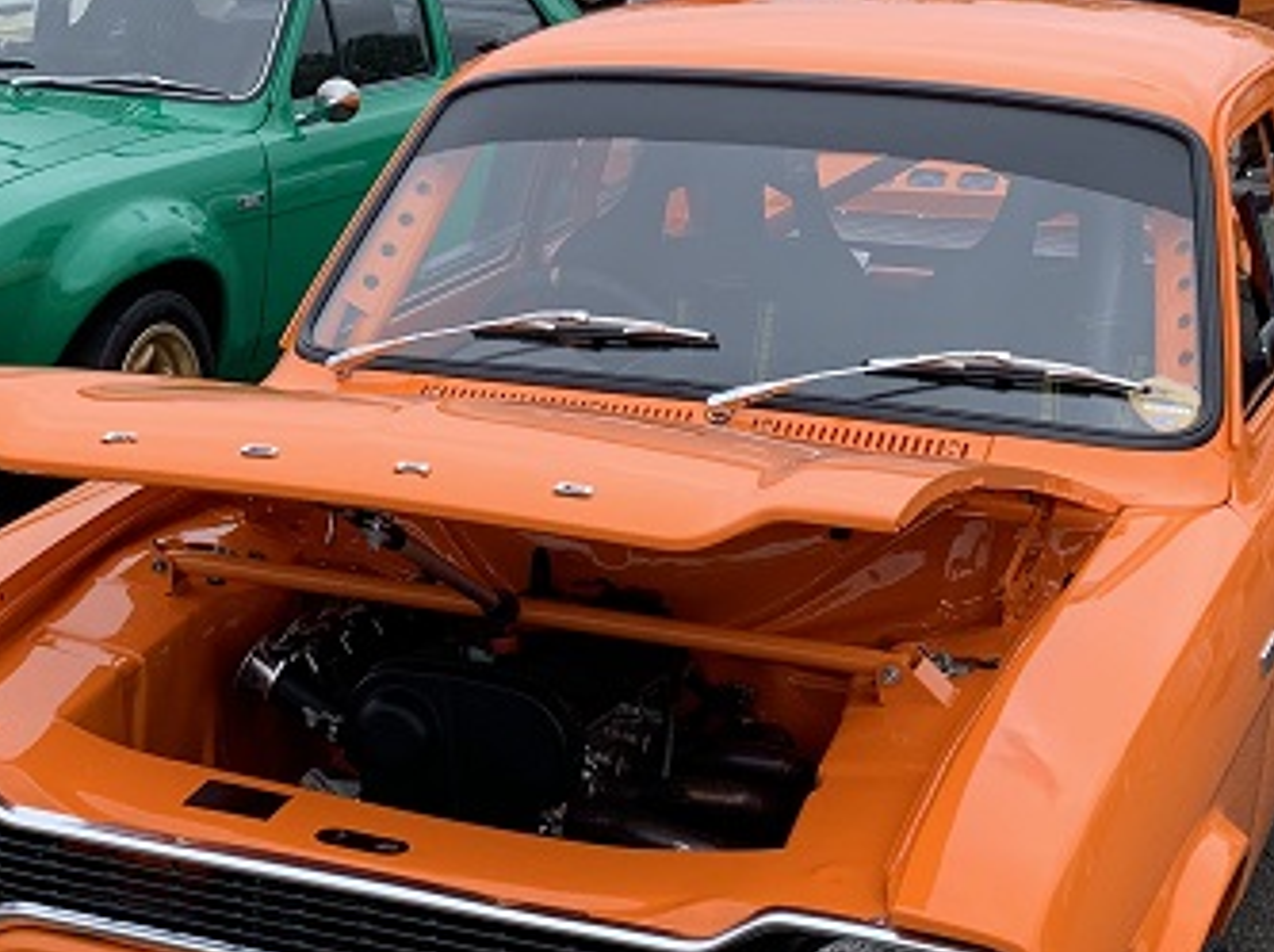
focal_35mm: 77
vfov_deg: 19.0
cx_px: 369
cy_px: 252
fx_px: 2831
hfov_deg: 25.2
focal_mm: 4.25
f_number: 1.8
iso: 25
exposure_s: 1/1111
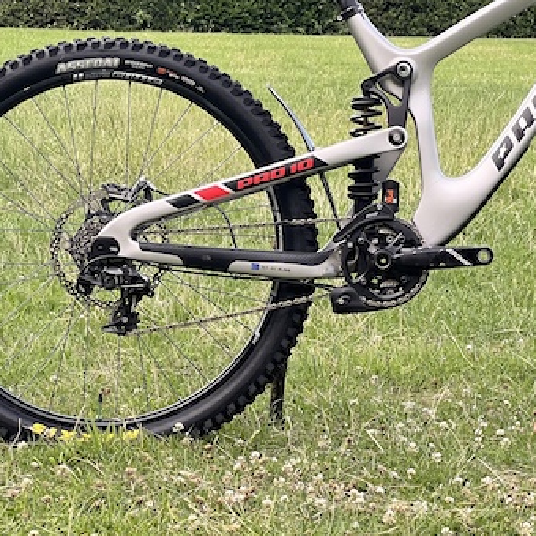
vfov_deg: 10.9
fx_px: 2803
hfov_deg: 10.9
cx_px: 497
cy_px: 102
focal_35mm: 160
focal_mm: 9
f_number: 2.8
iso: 50
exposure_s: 1/99
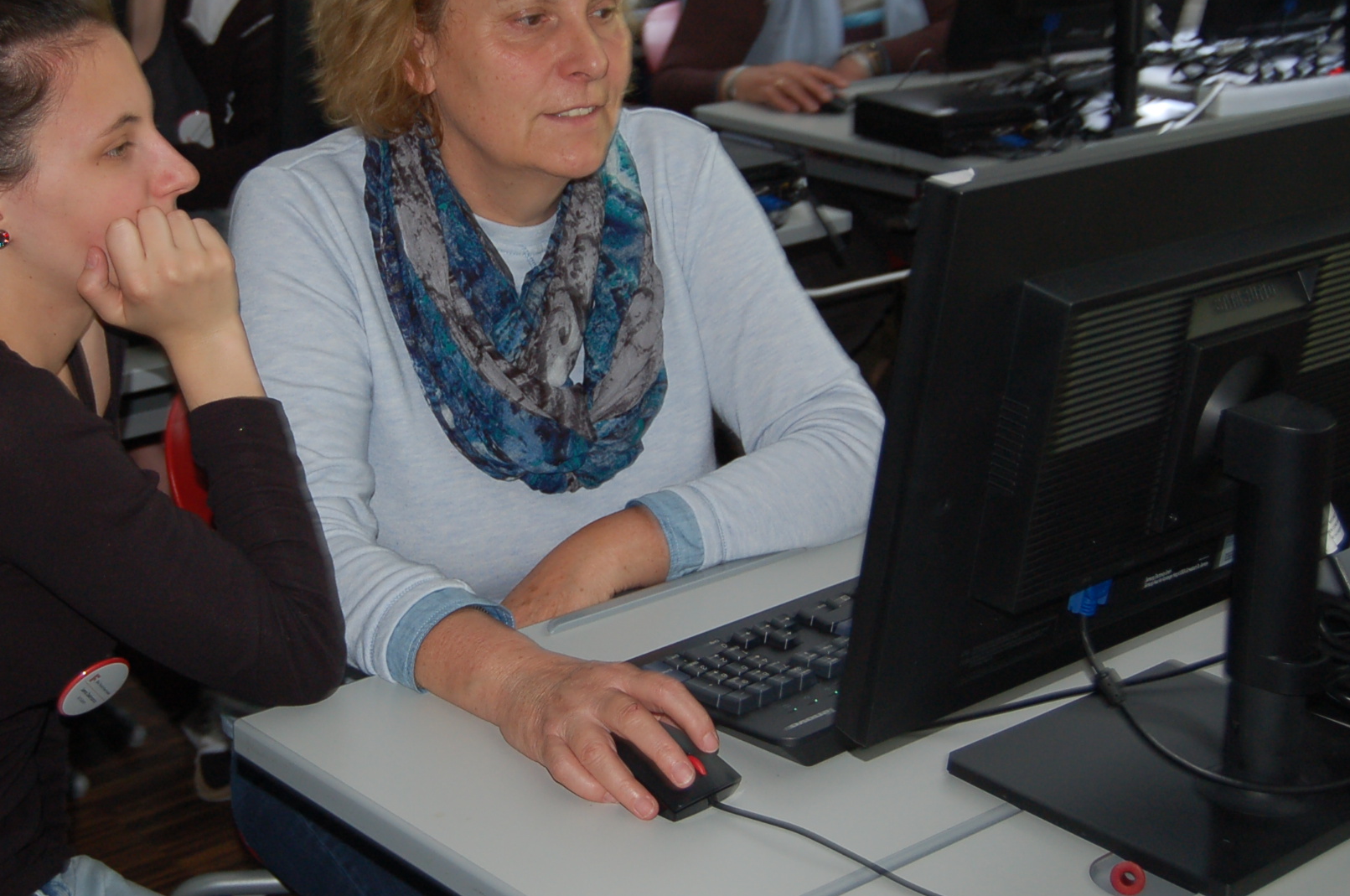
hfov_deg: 31.8
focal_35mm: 63
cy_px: 308
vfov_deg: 21.4
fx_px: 2359
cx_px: 543
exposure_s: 1/60
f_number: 4.2
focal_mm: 30
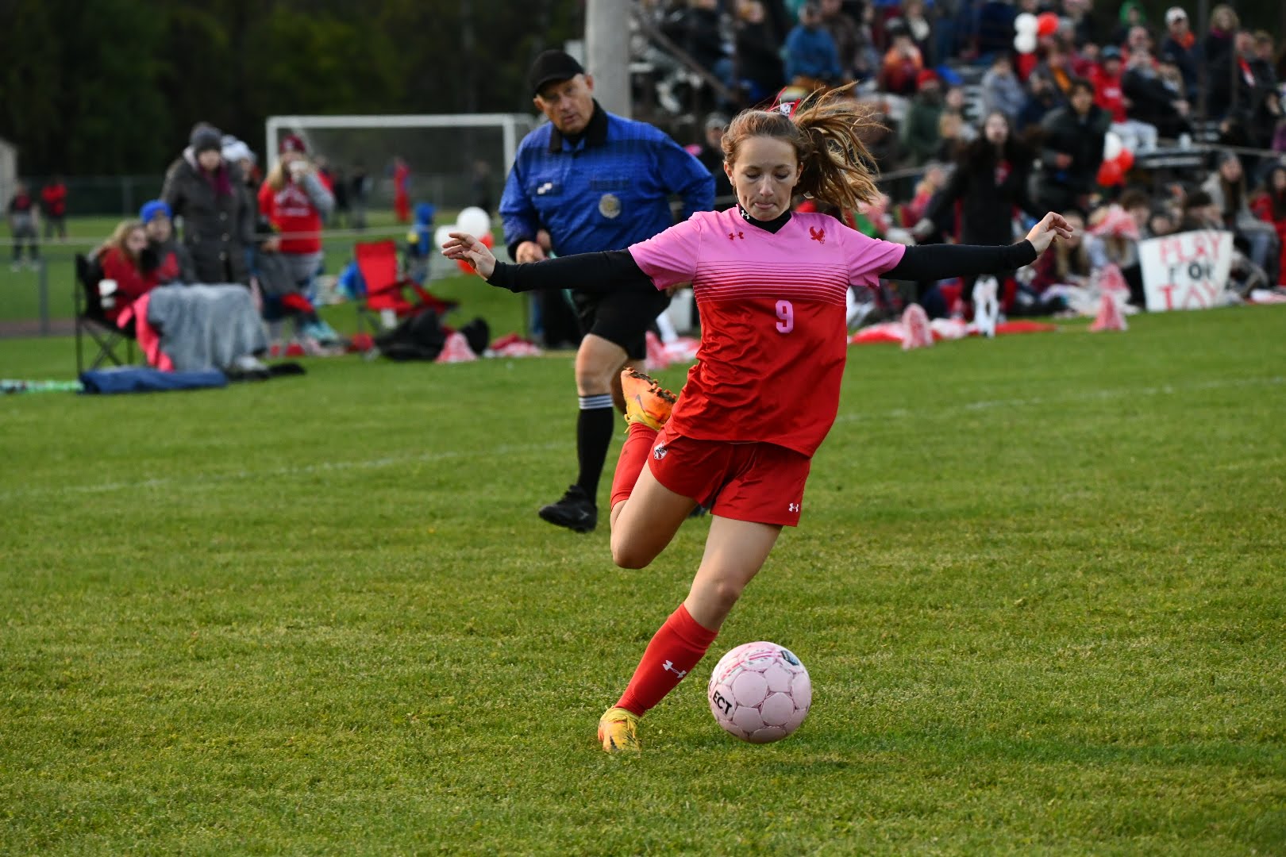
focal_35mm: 190
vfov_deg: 7.2
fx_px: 6787
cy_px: 428
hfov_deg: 10.8
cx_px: 643
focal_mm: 190
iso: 4000
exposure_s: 1/800
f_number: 6.3
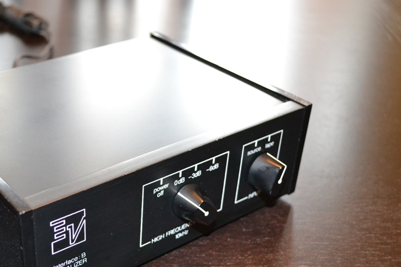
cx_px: 123
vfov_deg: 24.5
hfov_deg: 35.8
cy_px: 184
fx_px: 613
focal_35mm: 55
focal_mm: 26
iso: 2500
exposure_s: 1/60
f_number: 4.2
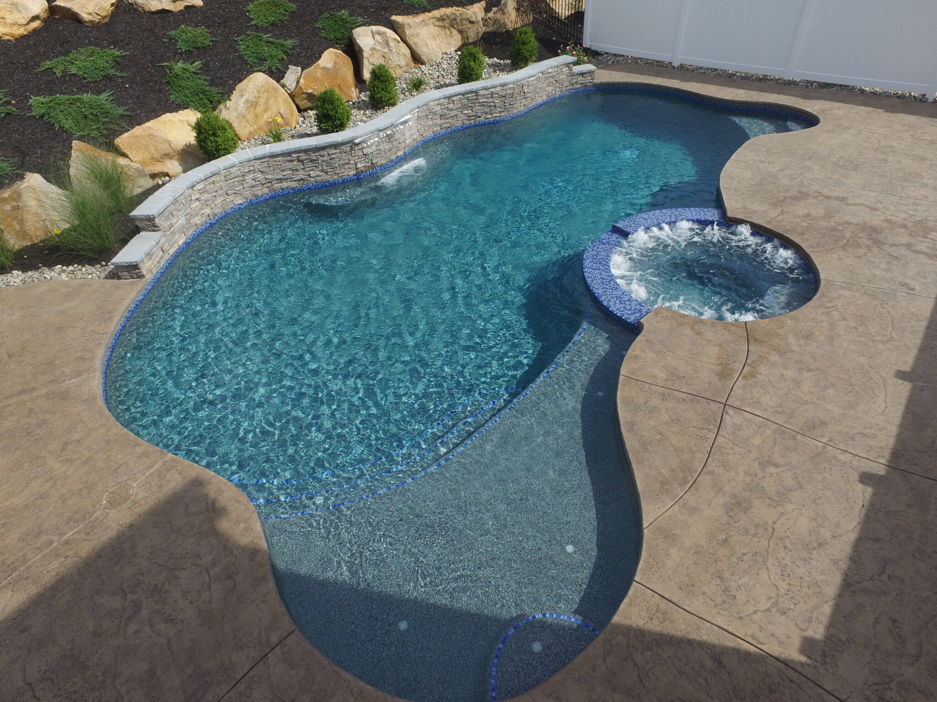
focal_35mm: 20
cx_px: 468
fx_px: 541
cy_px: 351
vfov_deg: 66.0
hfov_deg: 81.7
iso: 100
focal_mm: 3.61
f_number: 2.8
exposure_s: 1/960
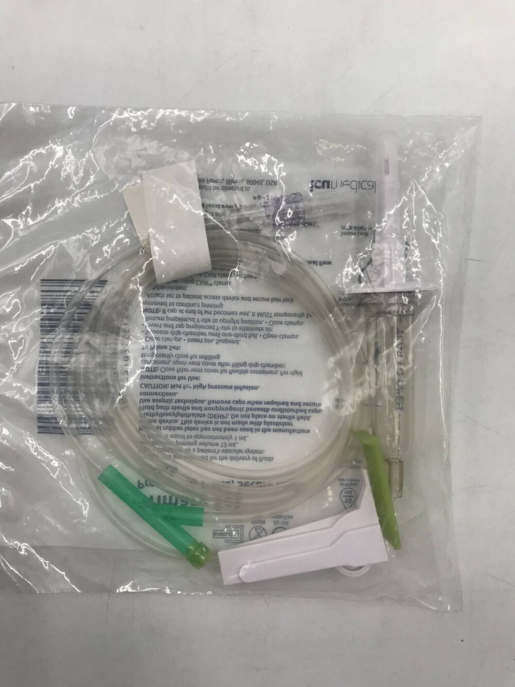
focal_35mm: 28
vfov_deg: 63.4
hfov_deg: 49.8
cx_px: 258
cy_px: 344
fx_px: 555
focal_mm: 3.99
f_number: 1.8
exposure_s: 1/120
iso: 32
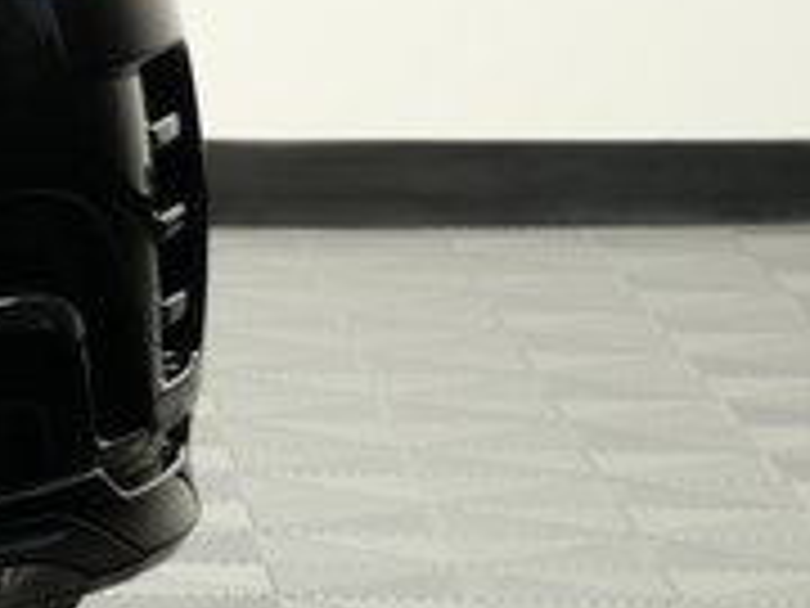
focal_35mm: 250
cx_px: -1476
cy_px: 153
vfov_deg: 5.9
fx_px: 5850
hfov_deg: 7.2
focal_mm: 22
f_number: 4.2
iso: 200
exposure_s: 1/200
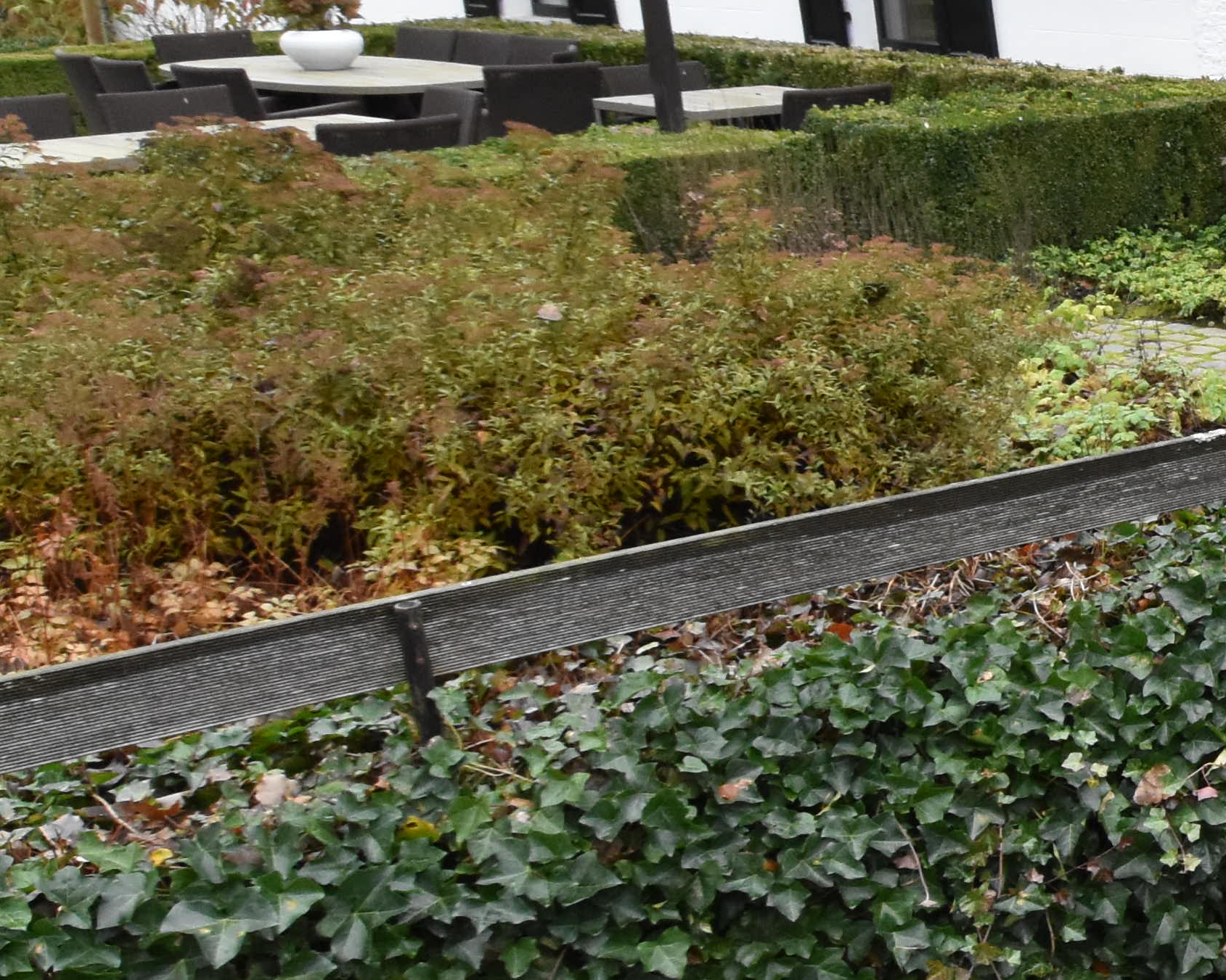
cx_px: 1993
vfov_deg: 25.4
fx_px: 2177
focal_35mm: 60
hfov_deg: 23.1
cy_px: 458
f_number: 8
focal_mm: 12
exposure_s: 1/250
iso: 1600
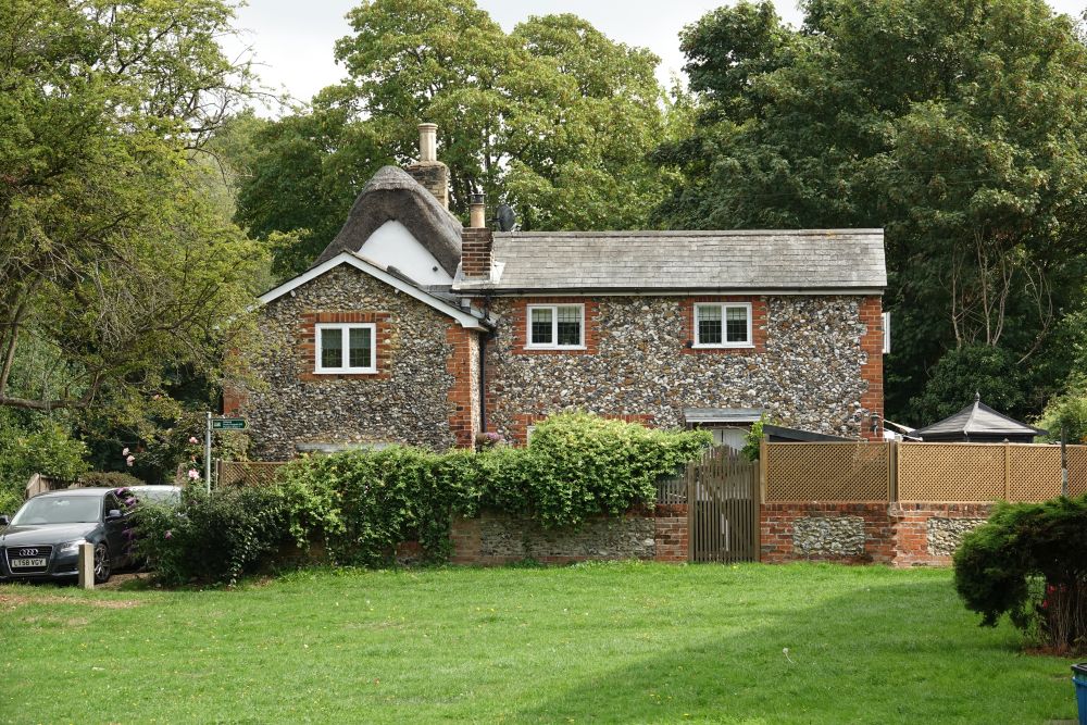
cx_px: 544
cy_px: 362
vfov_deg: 13.2
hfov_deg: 19.6
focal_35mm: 104
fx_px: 3140
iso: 100
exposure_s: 1/320
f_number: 4
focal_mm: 38.04
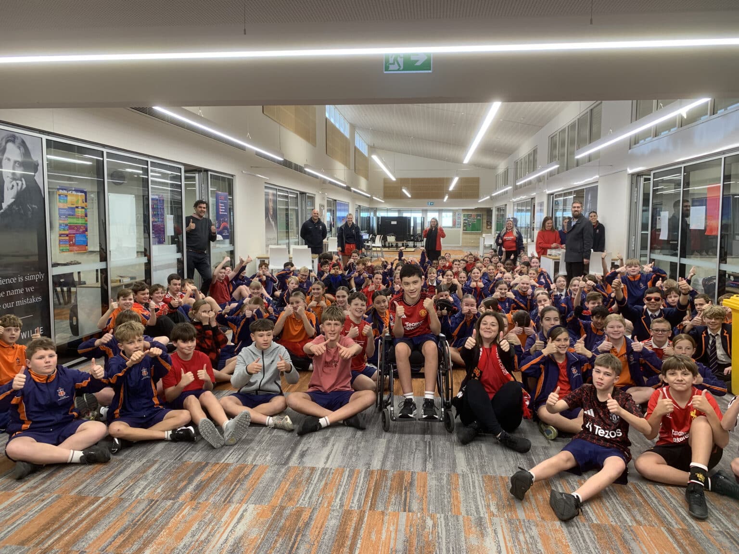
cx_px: 370
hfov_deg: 67.3
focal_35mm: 26
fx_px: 555
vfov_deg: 53.1
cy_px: 277
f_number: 1.8
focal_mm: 4.25
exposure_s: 1/50
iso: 50
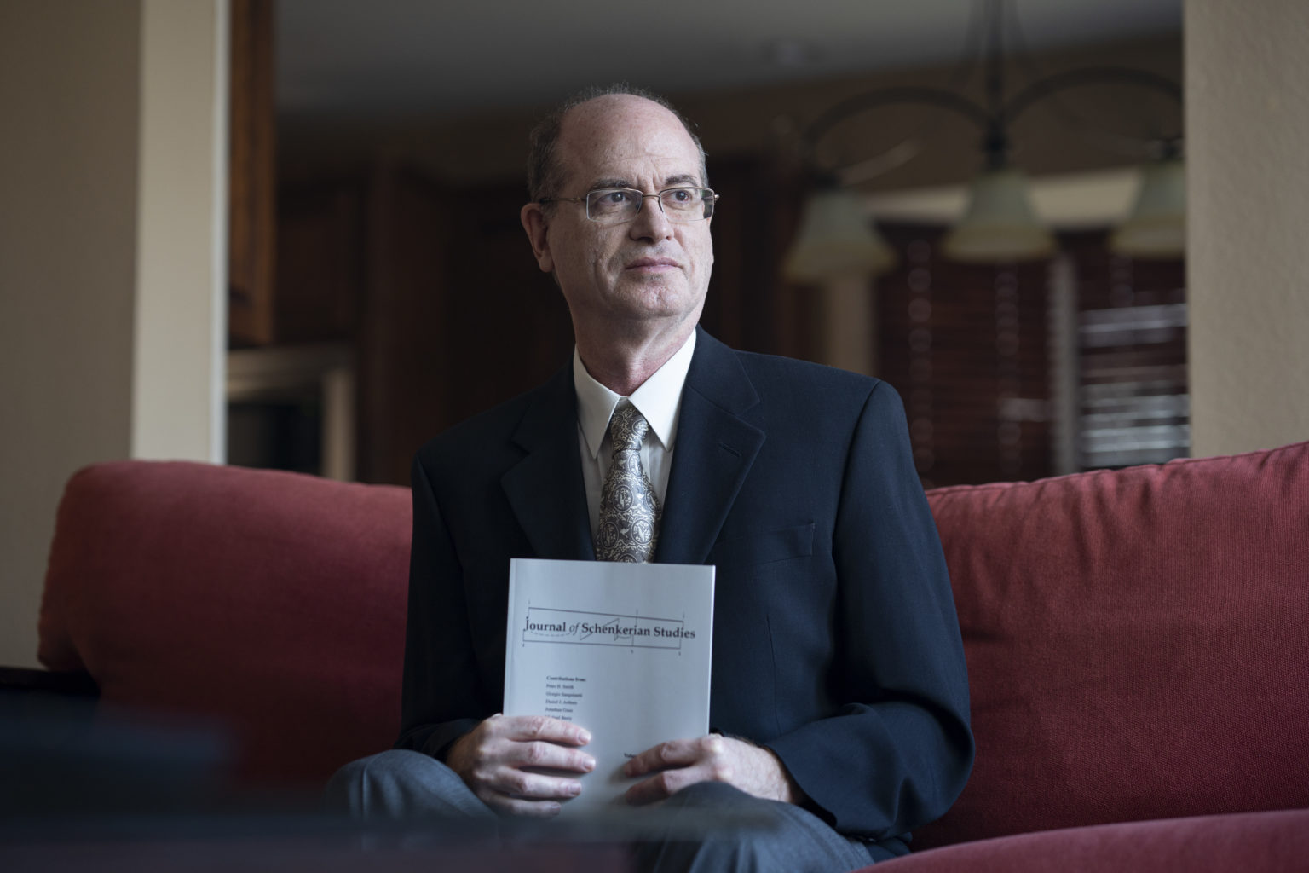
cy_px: 436
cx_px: 654
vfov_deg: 16.1
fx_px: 3090
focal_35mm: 85
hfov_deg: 23.9
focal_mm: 85
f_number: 2.2
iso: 400
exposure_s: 1/60
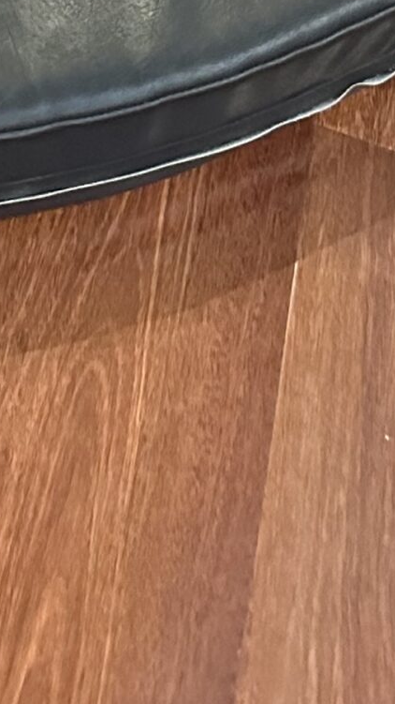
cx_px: -346
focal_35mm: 117
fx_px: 2180
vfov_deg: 14.4
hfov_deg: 9.8
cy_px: -803
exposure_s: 1/59
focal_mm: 6.86
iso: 800
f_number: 1.78
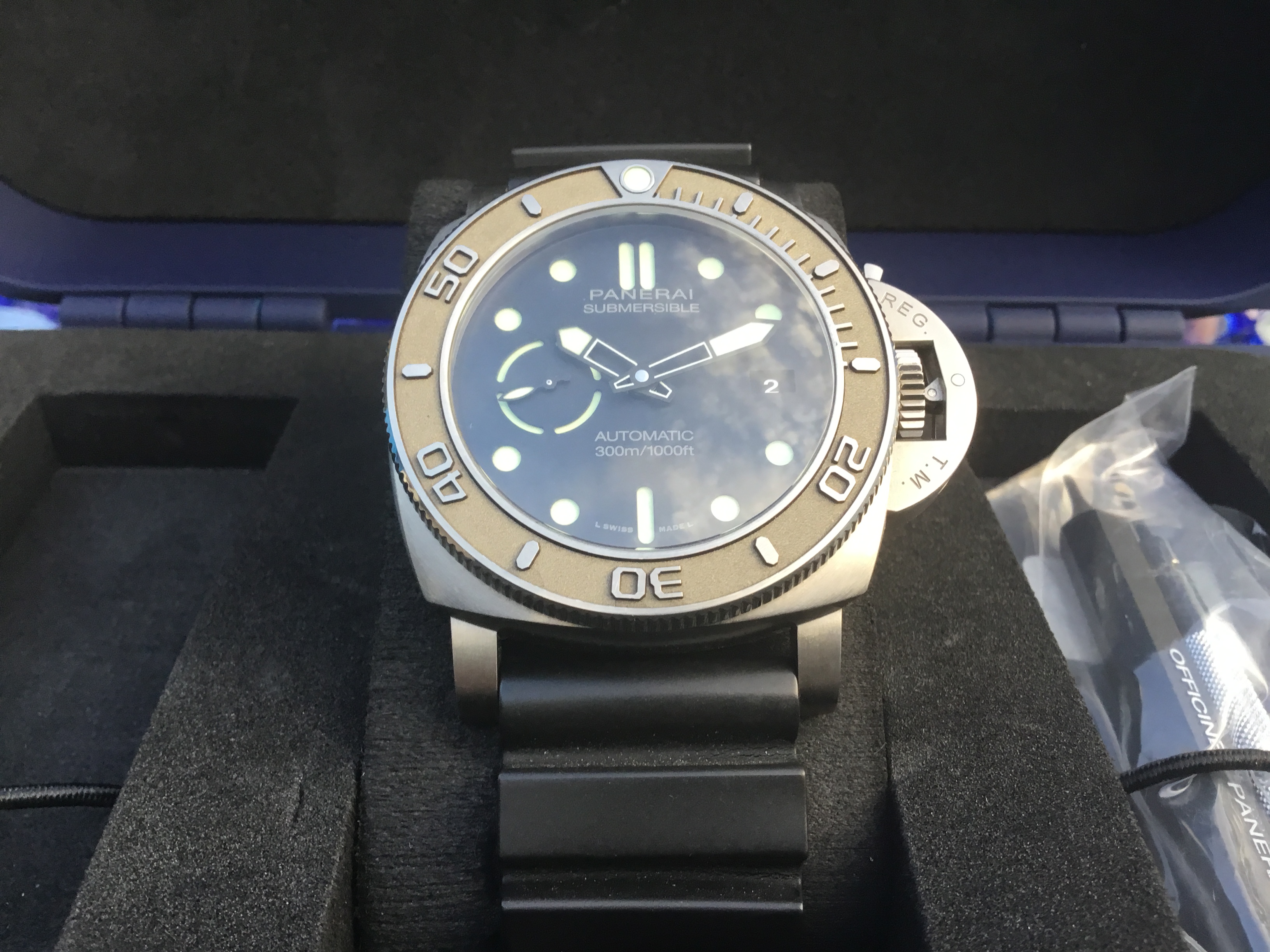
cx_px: 635
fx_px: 1137
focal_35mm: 31
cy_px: 476
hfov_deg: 58.4
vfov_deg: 45.4
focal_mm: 3.3
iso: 32
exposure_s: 1/40
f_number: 2.4
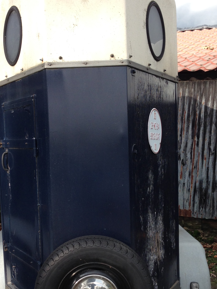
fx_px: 468
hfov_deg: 26.0
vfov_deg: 34.2
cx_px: 85
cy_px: 182
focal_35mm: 56
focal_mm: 4.12
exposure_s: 1/536
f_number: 2.4
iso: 50
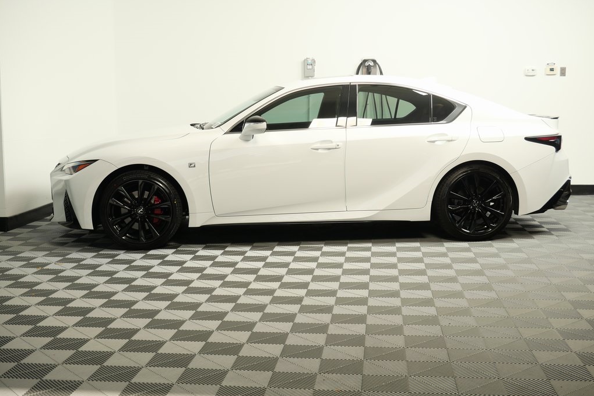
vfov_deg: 29.2
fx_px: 759
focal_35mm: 46
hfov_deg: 42.8
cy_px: 176
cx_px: 298
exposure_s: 1/250
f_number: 5.6
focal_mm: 22
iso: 250
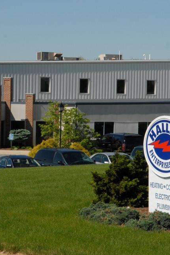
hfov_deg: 11.1
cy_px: 128
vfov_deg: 16.7
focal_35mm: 123
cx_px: 45
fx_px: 872
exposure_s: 1/640
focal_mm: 52
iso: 400
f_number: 11
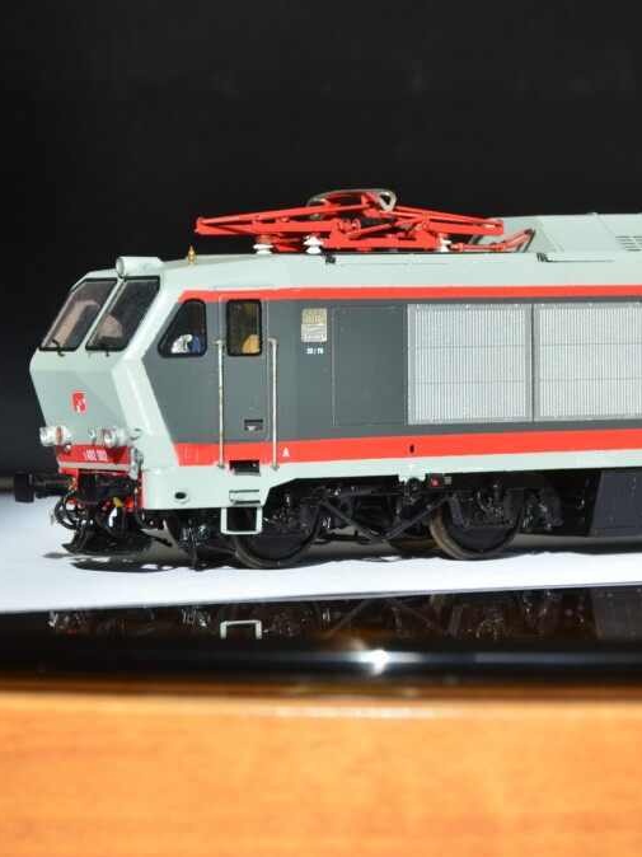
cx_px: 402
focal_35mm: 230
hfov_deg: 6.5
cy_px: 430
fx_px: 5684
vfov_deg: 8.6
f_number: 10
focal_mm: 105
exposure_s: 1/200
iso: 400
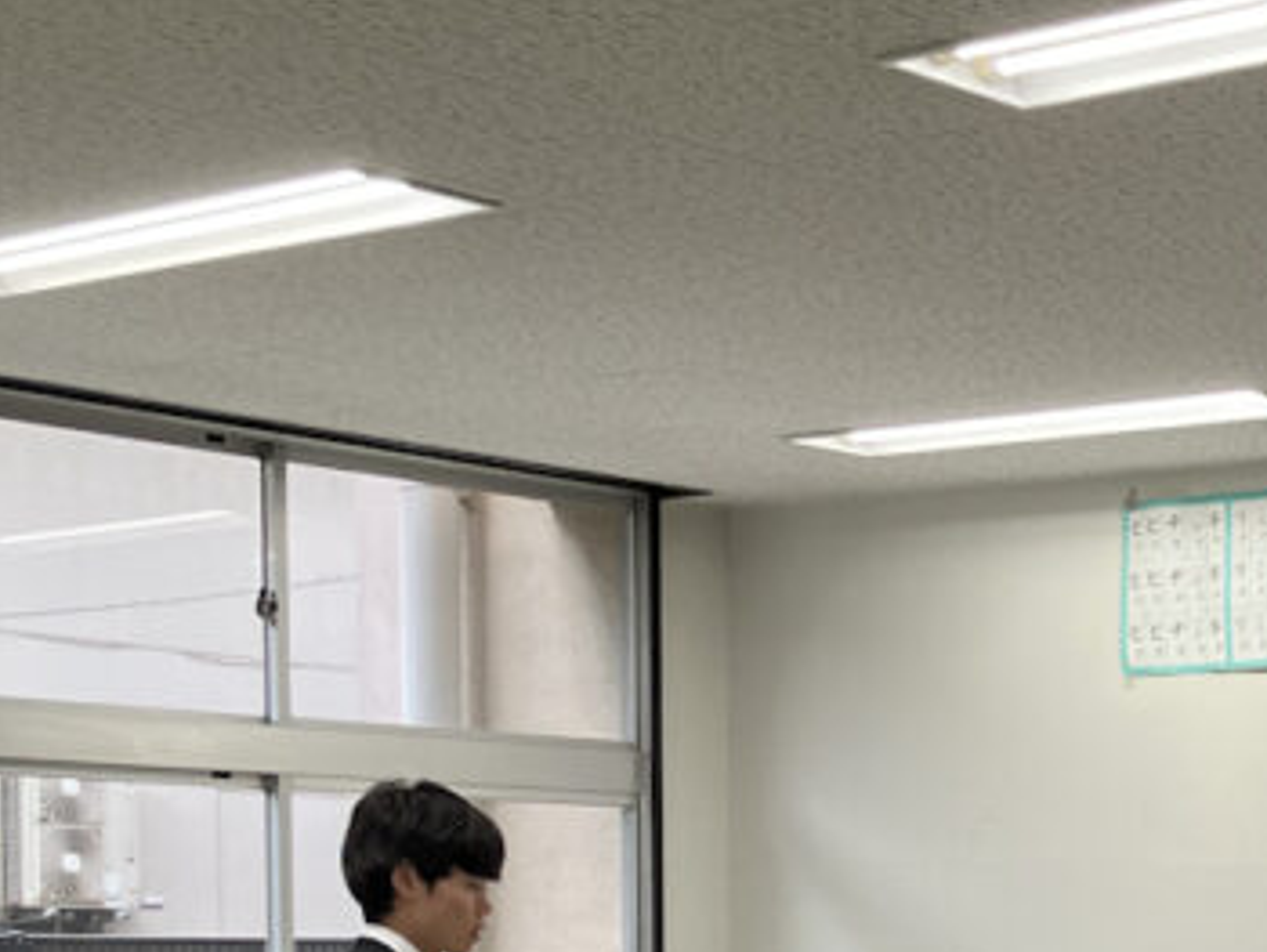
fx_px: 2930
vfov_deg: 17.7
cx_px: 1683
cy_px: 1115
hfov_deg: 21.8
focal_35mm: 80
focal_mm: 3.99
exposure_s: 1/120
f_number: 1.8
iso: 80
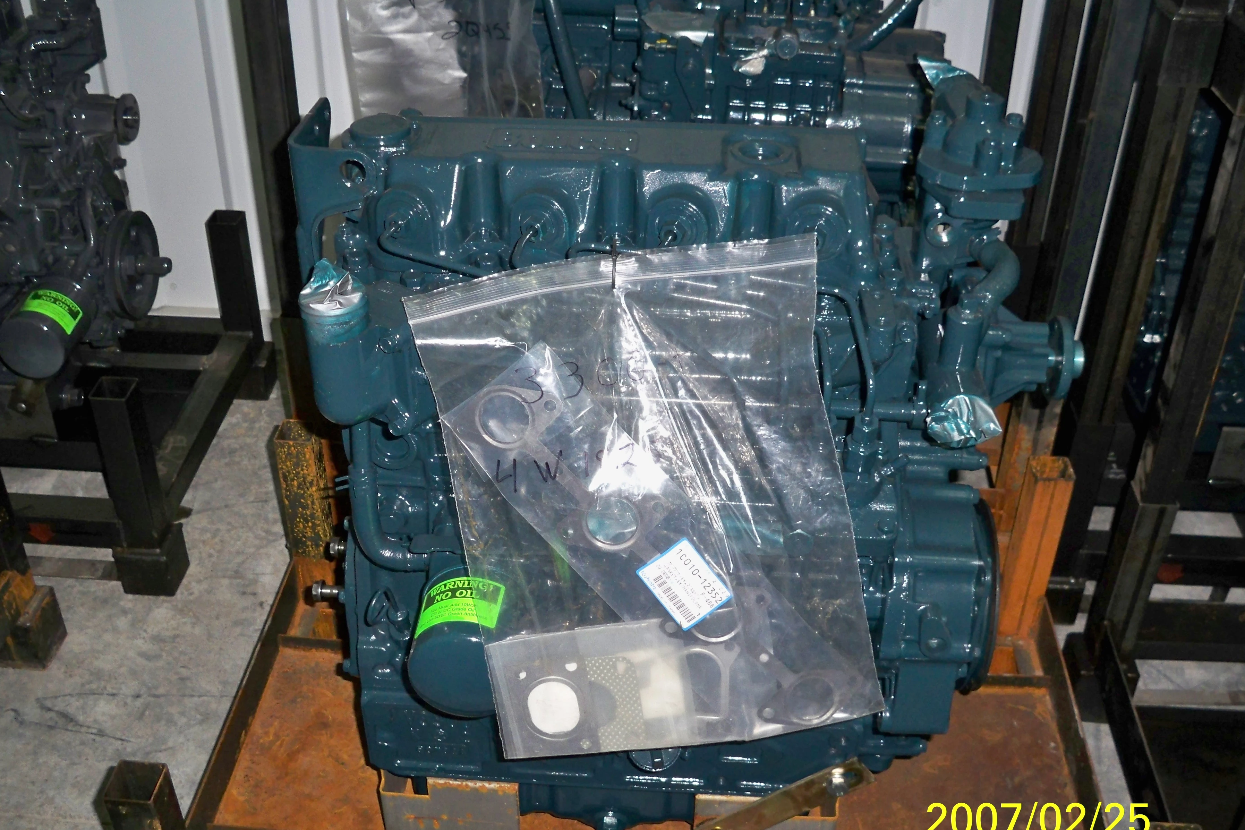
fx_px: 1280
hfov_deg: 51.9
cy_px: 466
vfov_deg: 35.9
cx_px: 616
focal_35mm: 37
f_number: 3.1
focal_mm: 6.3
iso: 200
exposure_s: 1/60
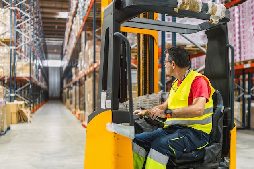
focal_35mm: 36
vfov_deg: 36.9
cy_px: 83
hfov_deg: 53.1
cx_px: 125
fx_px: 254
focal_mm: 35
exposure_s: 1/250
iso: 640
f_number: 1.4
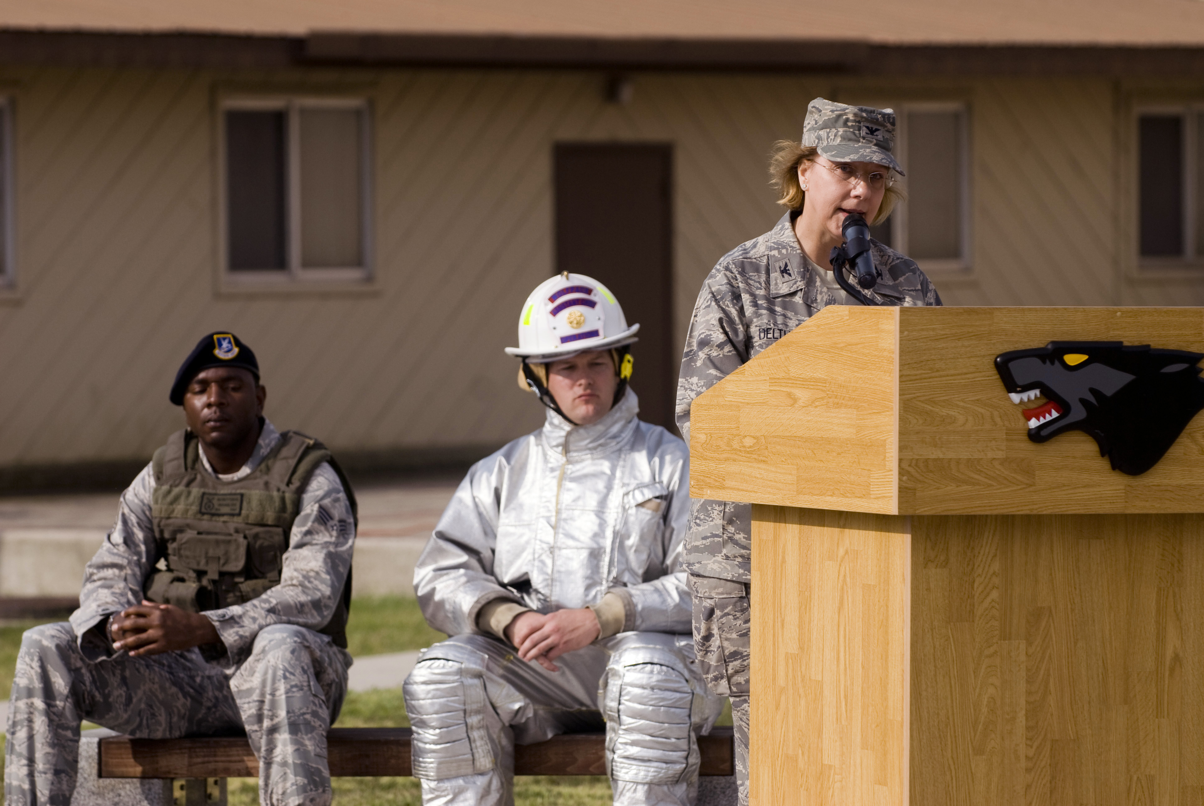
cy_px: 403
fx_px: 7785
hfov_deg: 8.8
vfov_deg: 5.9
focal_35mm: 232
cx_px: 602
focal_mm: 155
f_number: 5.6
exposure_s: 1/800
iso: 100
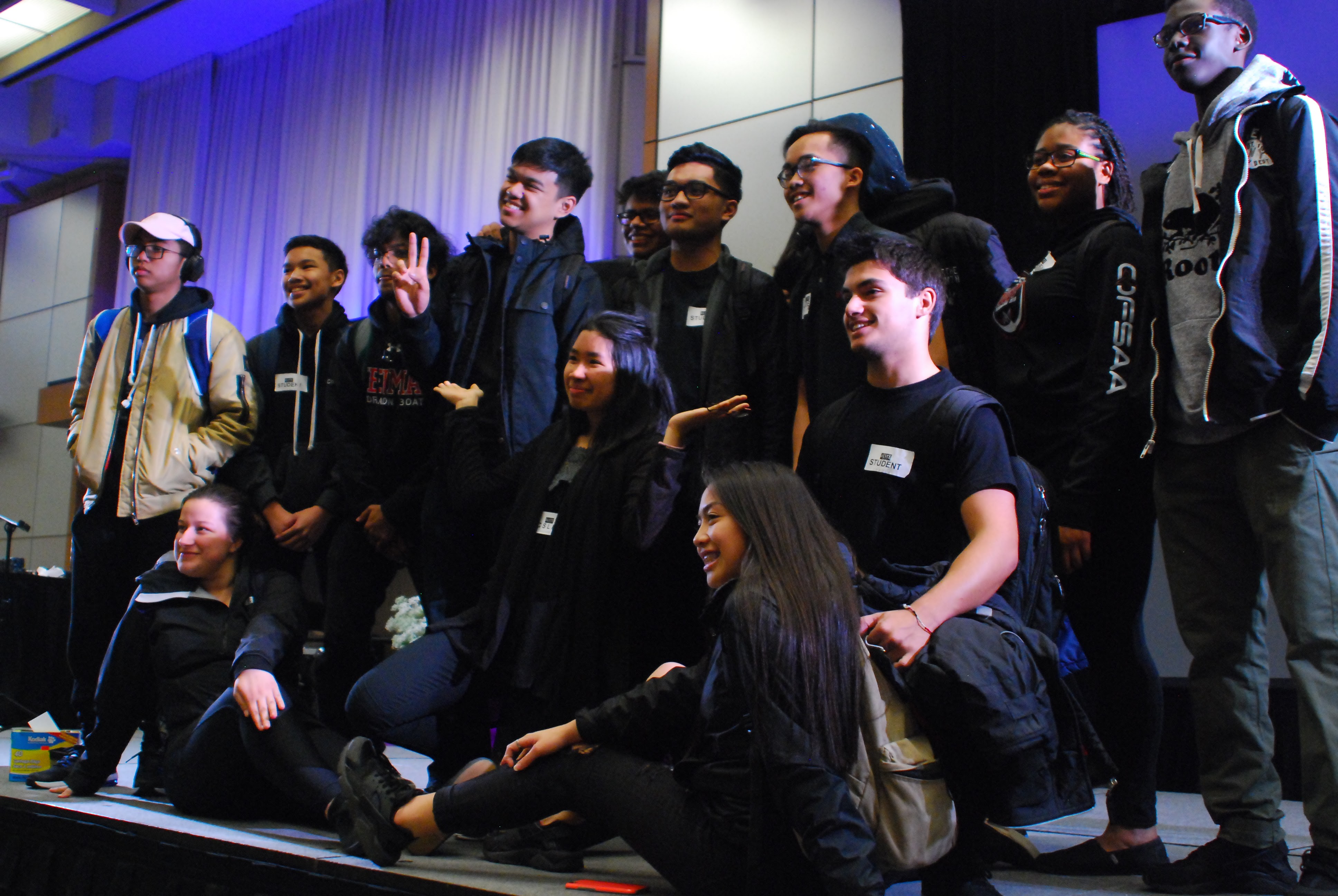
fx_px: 1563
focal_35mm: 42
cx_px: 669
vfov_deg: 32.0
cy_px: 448
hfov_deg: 46.3
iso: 1600
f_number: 3.5
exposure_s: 1/60
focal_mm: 28
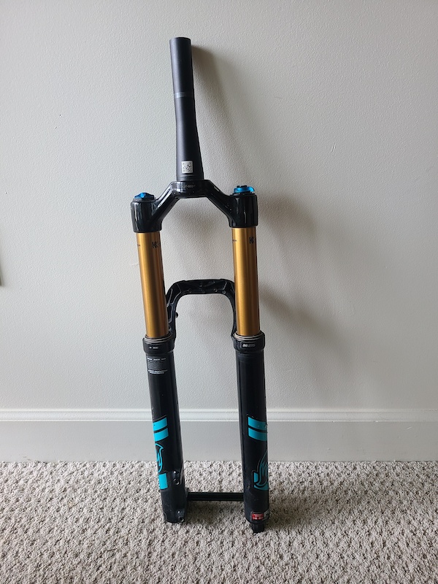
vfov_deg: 67.3
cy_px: 292
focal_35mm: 26
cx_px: 219
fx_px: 439
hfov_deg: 53.1
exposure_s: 1/60
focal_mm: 5.4
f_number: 1.8
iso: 100
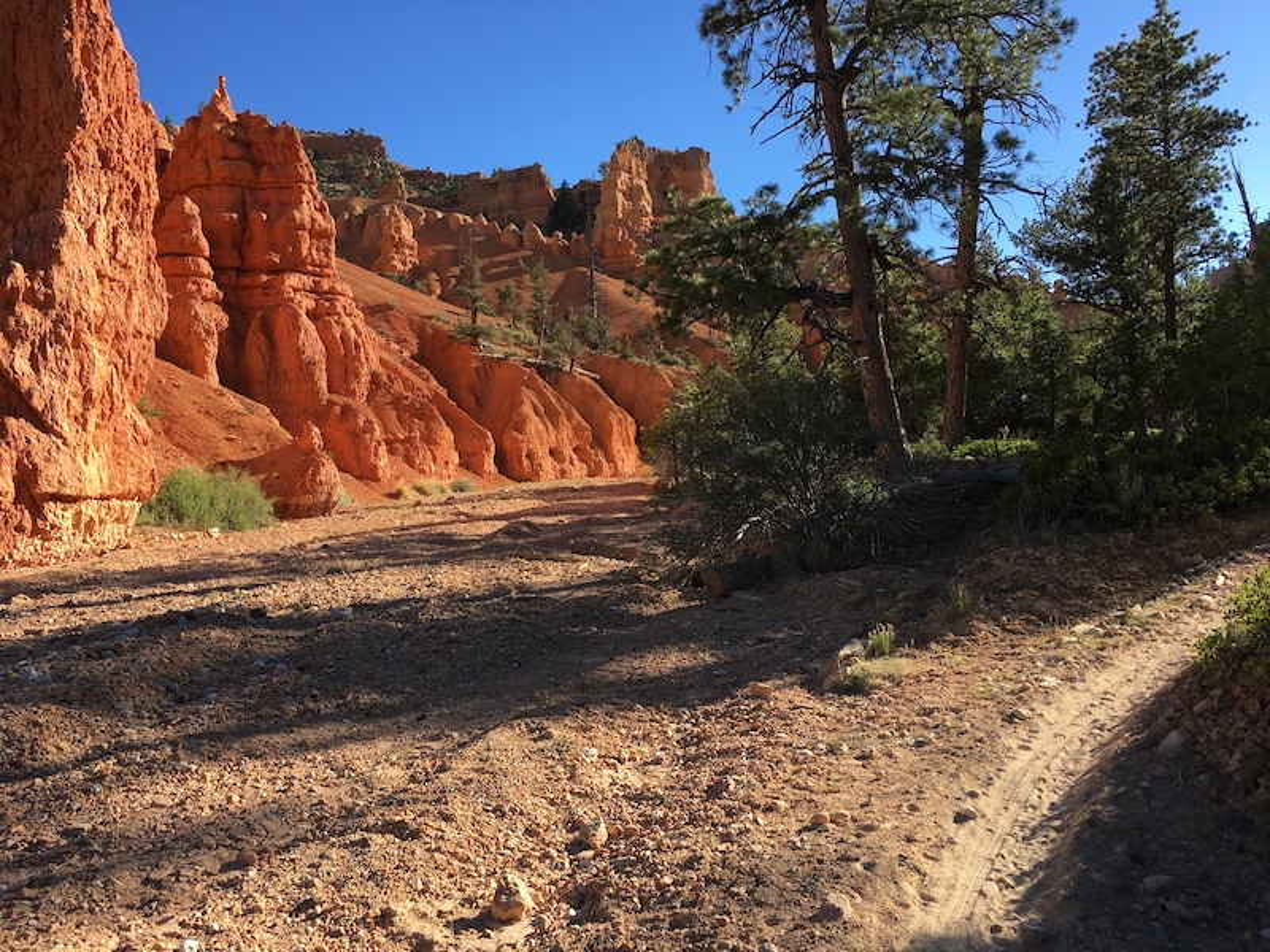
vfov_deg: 48.2
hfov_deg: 61.7
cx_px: 635
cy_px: 476
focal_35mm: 29
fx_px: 1064
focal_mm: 4.15
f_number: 2.2
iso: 25
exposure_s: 1/596
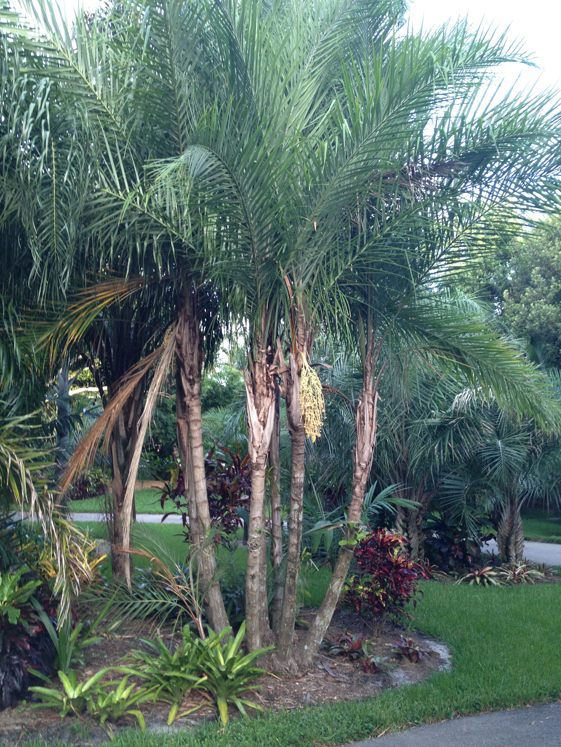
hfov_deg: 40.7
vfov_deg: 52.6
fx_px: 756
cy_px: 374
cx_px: 280
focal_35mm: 35
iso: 64
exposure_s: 1/40
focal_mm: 4.28
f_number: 2.4
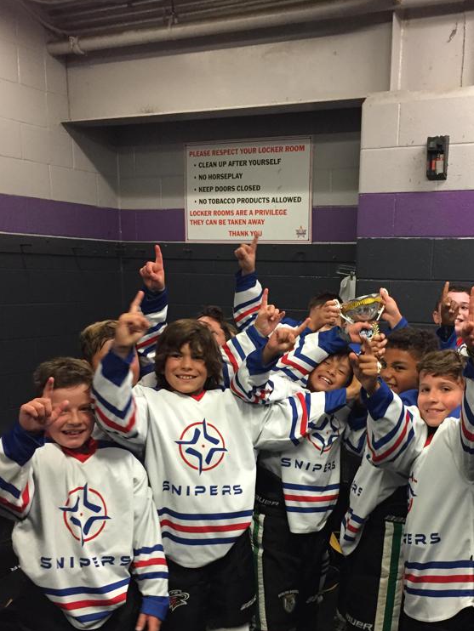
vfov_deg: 45.9
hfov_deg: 35.8
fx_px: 730
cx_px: 299
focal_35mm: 40
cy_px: 430
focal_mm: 4.15
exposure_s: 1/30
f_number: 2.2
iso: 200
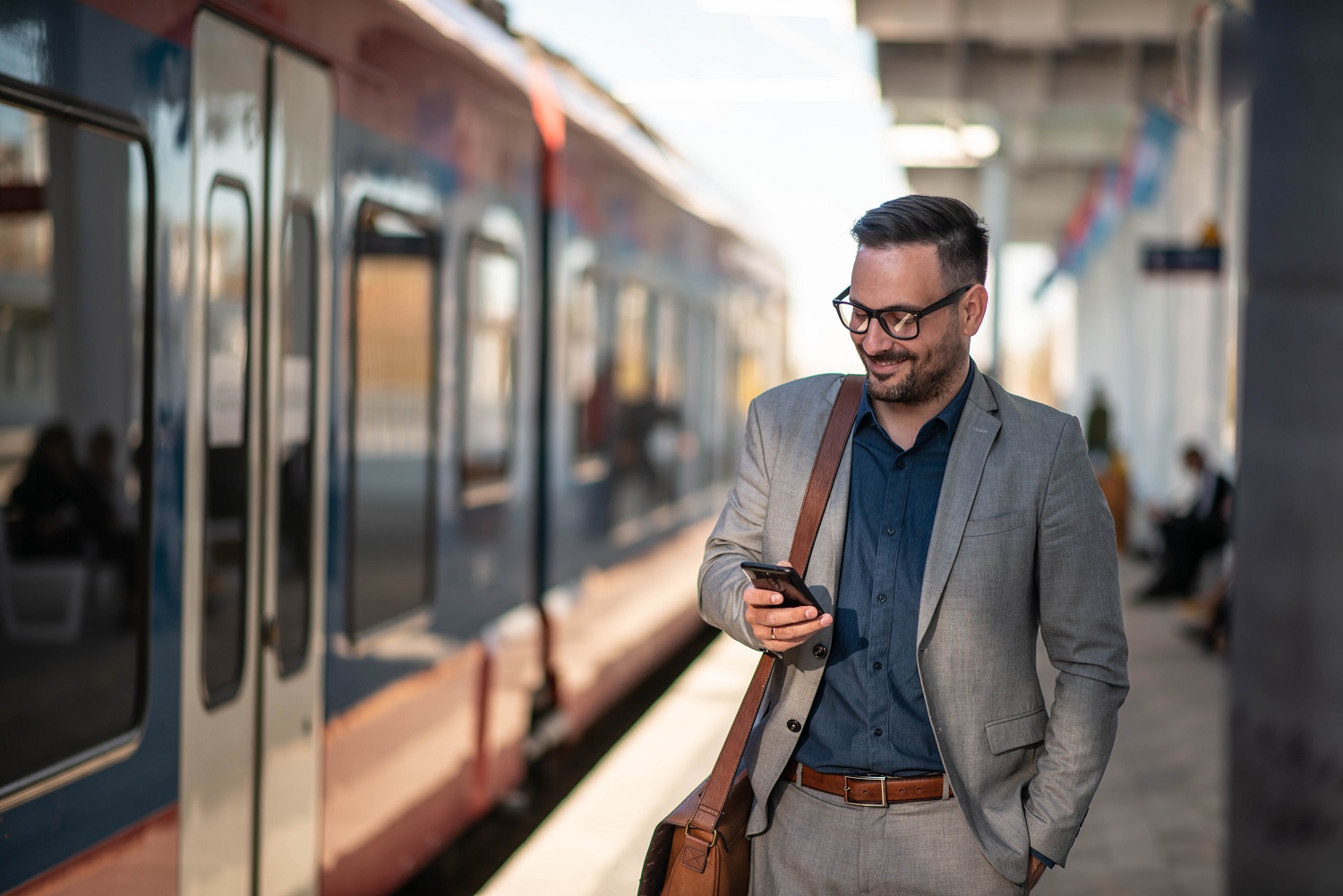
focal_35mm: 85
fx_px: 3172
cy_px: 448
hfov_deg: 23.9
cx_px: 672
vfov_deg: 16.1
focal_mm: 85
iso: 100
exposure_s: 1/2000
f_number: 1.8
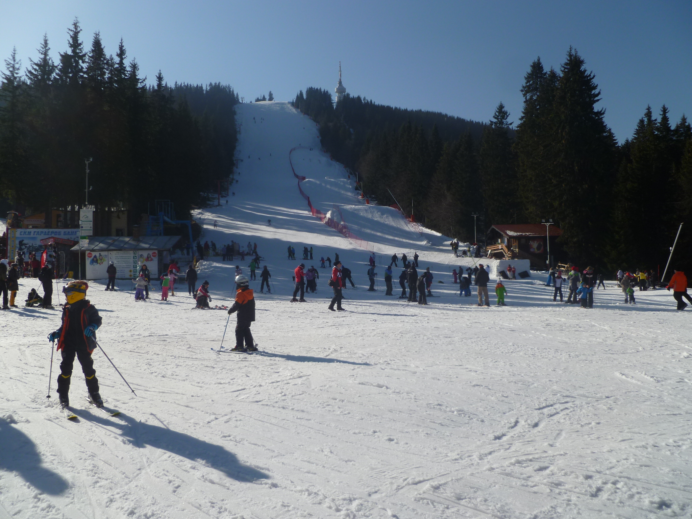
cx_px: 346
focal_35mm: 28
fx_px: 560
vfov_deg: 49.7
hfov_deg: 63.4
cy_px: 260
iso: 80
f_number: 10
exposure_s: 1/200
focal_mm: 5
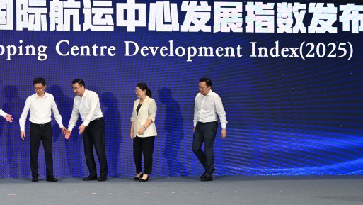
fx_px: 684
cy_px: 126
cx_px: 1
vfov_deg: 17.0
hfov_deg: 28.0
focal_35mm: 71
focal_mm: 29
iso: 1000
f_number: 4
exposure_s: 1/200
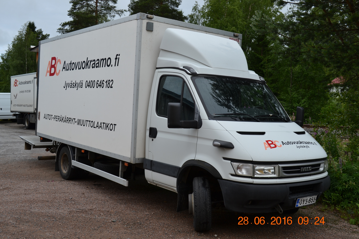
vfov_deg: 34.2
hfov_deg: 49.6
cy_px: 120
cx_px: 180
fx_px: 389
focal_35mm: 39
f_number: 7.1
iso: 100
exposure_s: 1/200
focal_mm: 26
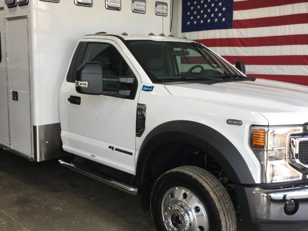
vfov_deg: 35.9
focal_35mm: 40
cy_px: 102
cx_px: 153
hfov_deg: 46.8
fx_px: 356
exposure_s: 1/120
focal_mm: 4.15
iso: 32
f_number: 2.2
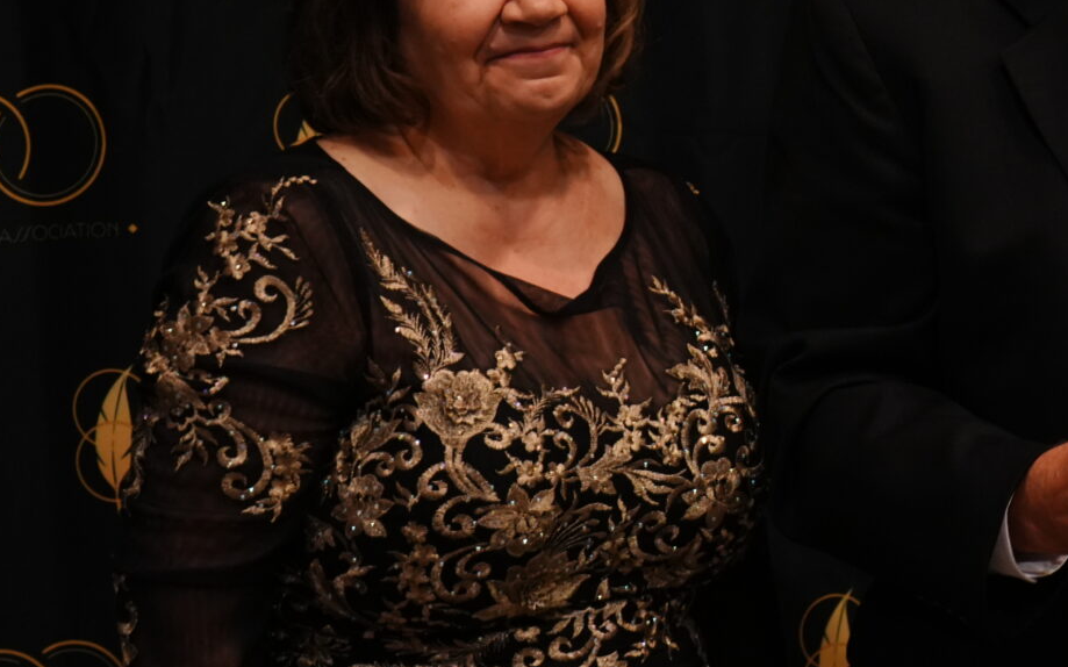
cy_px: 46
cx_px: 1118
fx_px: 3172
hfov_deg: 18.5
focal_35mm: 109
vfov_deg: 11.9
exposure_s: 1/15
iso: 3200
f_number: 5.6
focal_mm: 48
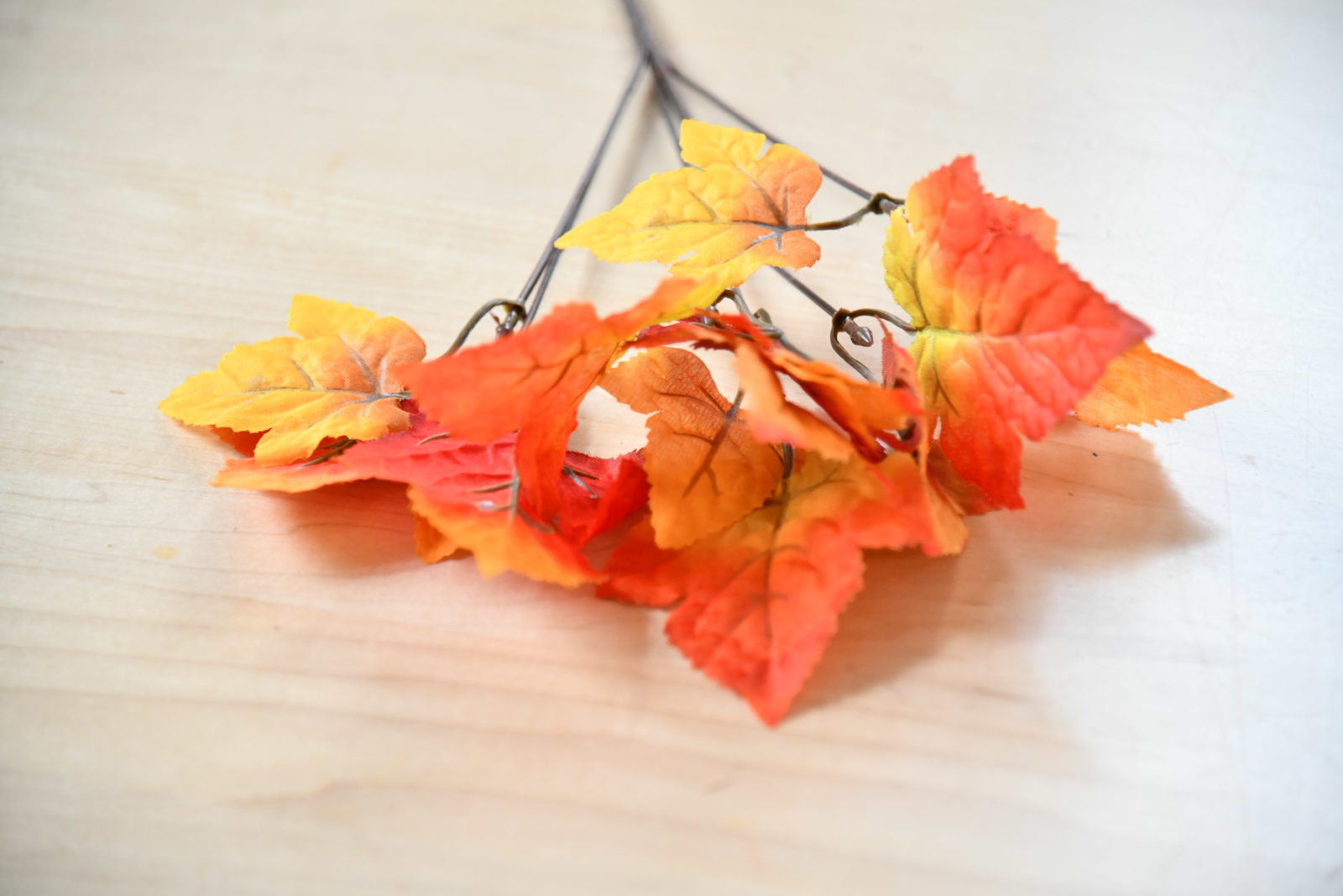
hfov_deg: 17.1
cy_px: 448
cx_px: 672
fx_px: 4477
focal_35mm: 120
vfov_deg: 11.4
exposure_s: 1/160
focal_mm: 120
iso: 2500
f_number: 4
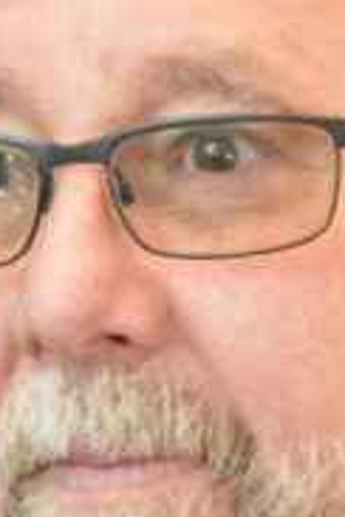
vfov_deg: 5.5
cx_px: 293
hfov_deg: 3.6
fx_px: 5430
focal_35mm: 378
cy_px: 339
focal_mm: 45
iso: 6400
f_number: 5.3
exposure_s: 1/80
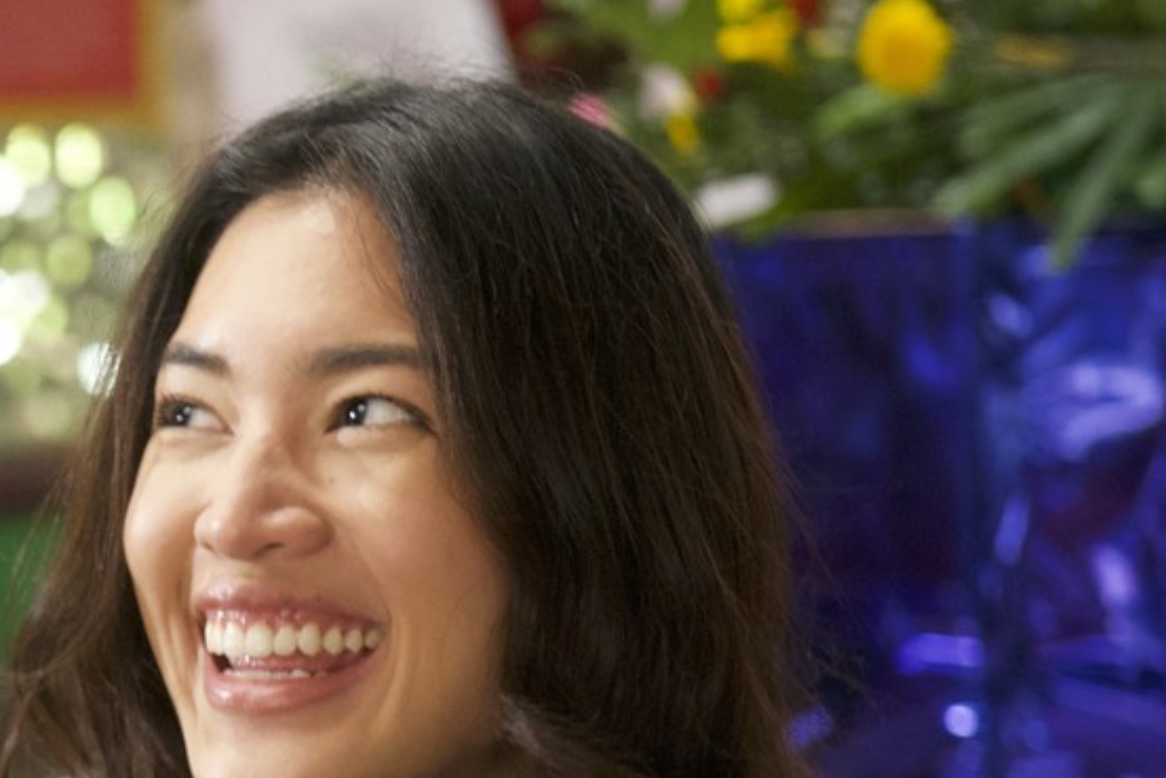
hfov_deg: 8.0
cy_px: 513
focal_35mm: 253
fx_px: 8196
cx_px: -601
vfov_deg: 5.4
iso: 2000
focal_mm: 70
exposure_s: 1/100
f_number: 5.6
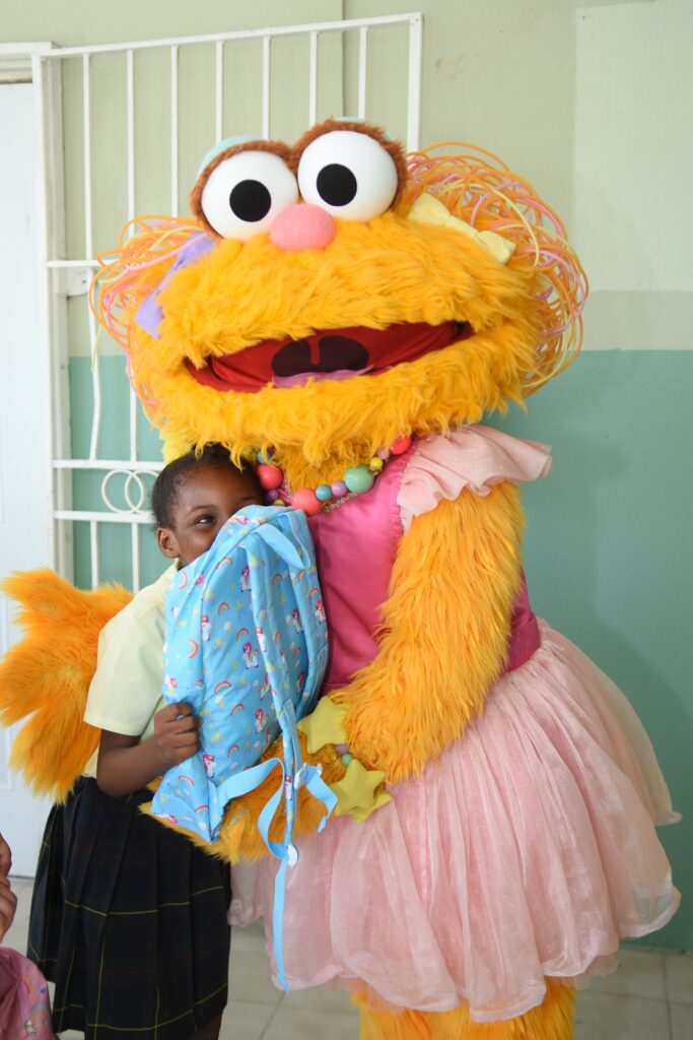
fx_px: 1645
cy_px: 520
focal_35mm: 57
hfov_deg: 23.8
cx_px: 346
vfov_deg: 35.0
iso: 200
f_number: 2.8
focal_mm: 38
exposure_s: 1/250
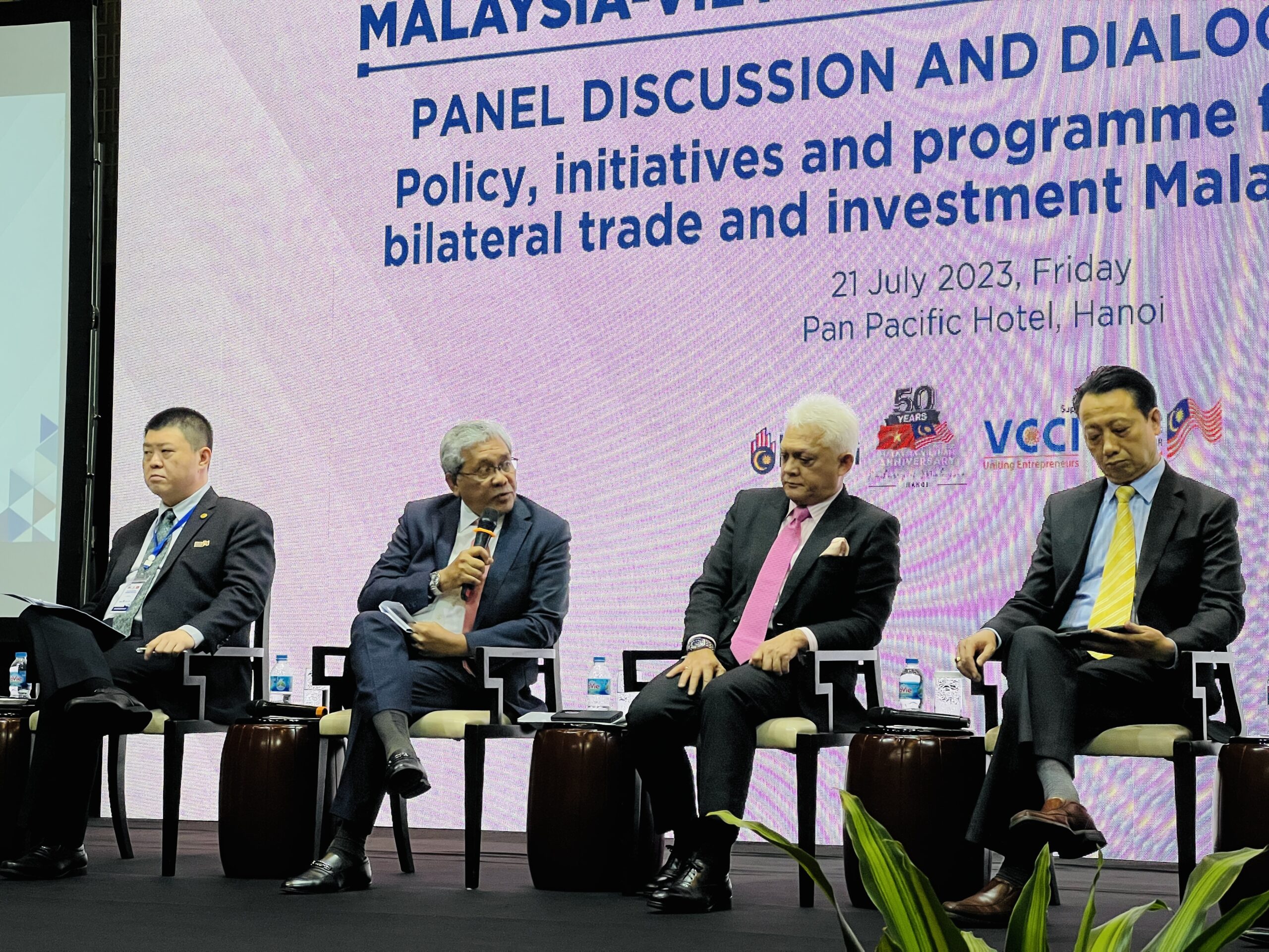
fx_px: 2823
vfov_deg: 19.1
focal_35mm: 77
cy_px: 476
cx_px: 634
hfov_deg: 25.3
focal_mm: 9
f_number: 2.8
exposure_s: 1/120
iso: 160
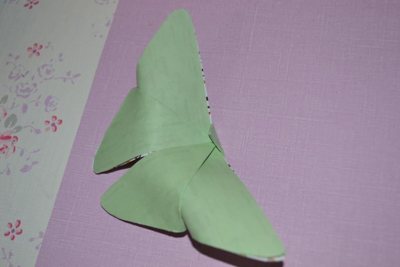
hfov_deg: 43.6
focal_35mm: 45
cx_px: 200
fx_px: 500
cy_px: 134
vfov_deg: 29.9
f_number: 4.5
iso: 140
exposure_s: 1/60
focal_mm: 30
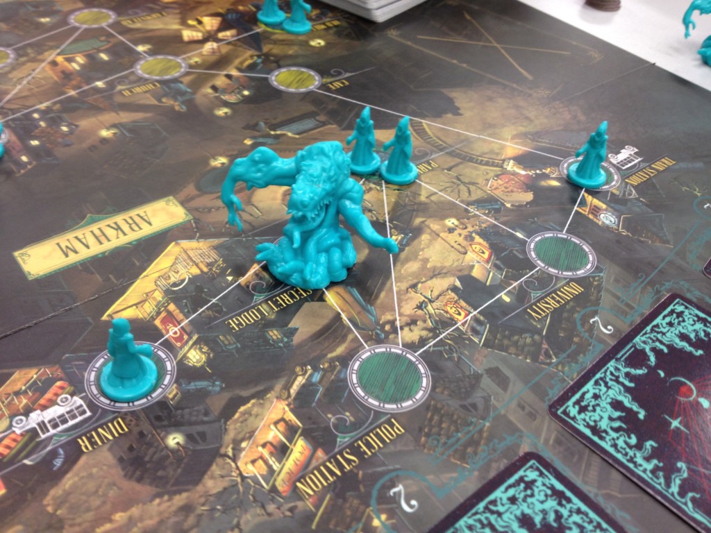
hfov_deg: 52.6
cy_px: 266
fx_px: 719
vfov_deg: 40.7
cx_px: 356
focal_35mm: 35
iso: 50
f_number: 2.4
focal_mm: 4.28
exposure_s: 1/24
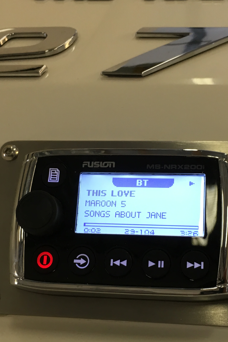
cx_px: 140
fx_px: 513
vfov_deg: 36.9
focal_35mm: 54
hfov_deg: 25.0
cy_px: 185
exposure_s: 1/30
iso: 32
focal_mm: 4.15
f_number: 2.2
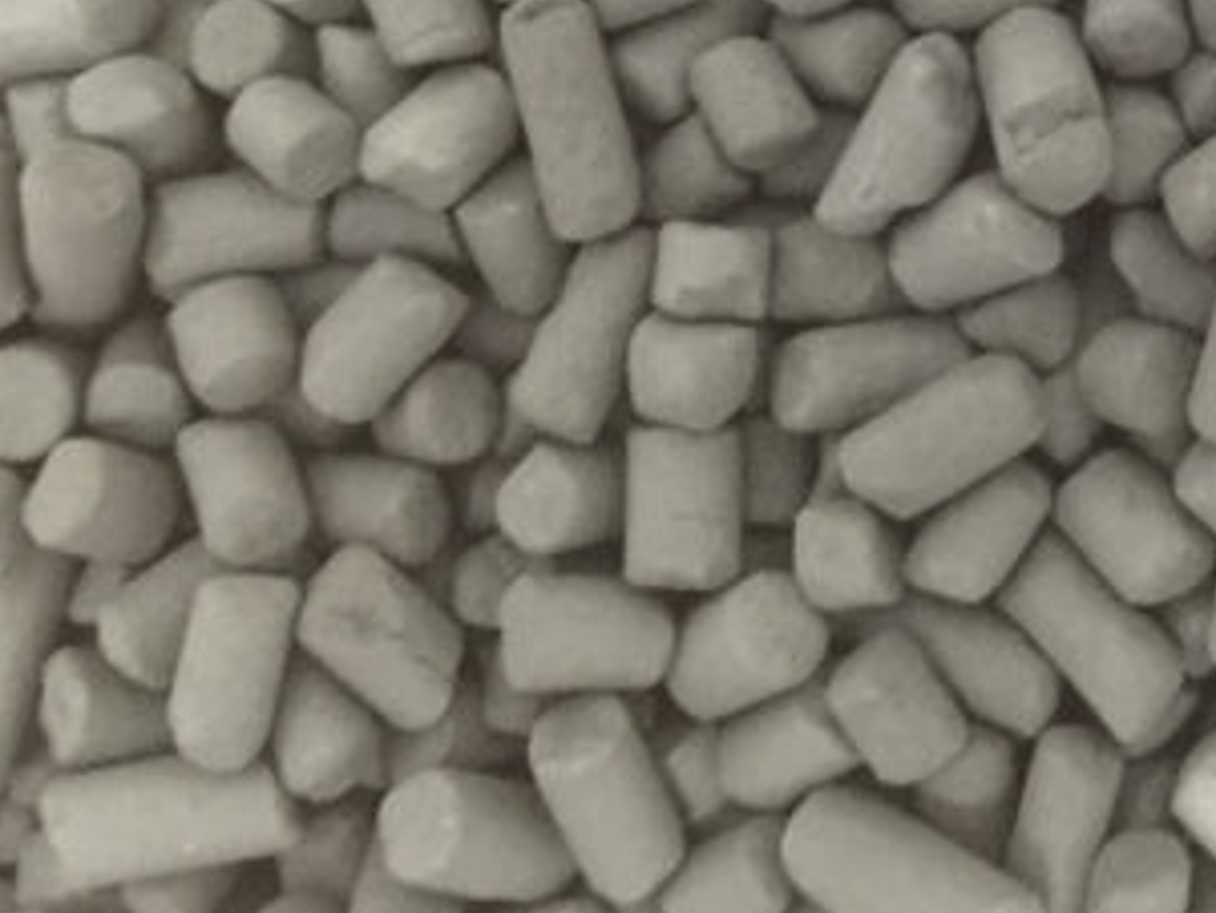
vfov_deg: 18.9
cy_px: -158
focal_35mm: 74
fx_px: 2601
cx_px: 1115
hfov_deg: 25.4
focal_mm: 4.15
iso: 125
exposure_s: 1/4
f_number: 2.2
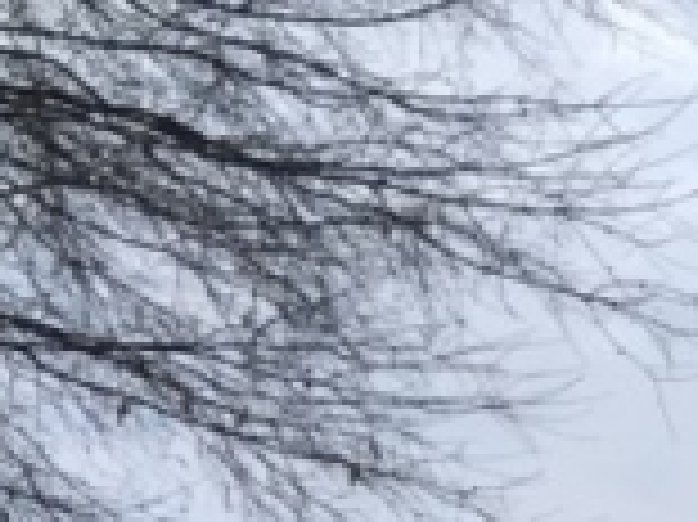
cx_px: 2139
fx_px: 3889
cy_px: 997
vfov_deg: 7.4
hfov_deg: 8.5
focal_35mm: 193
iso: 25
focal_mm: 4.15
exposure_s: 1/1202
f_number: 2.2
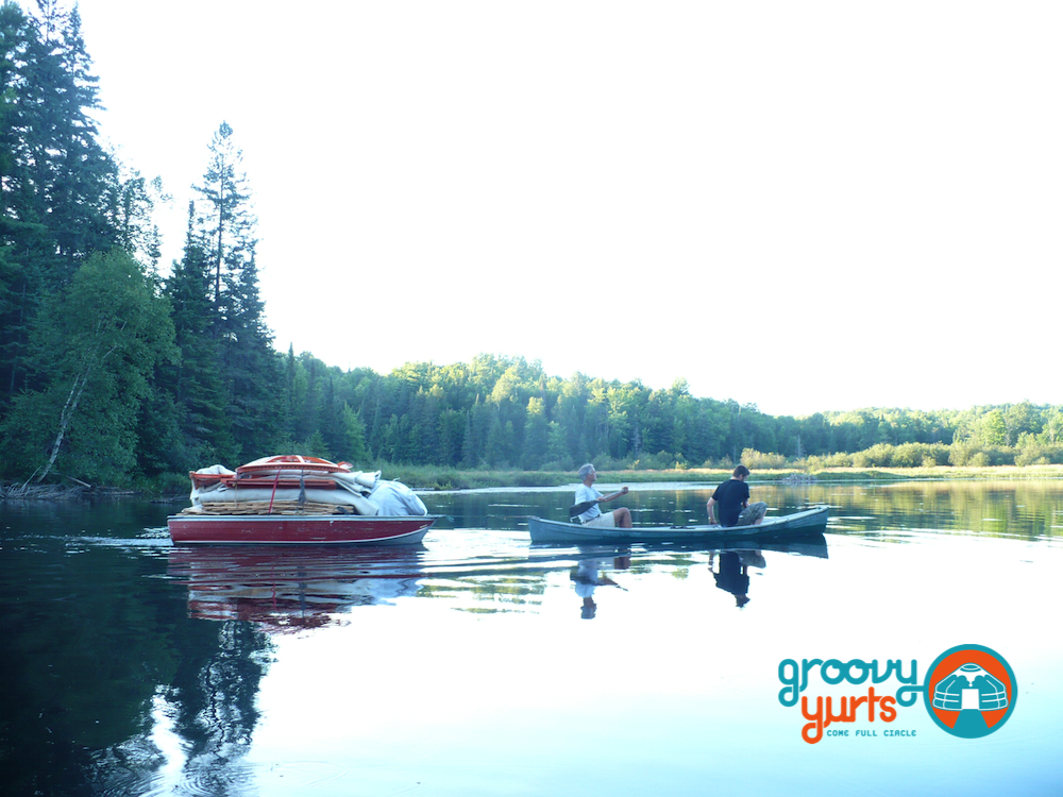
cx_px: 532
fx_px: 1136
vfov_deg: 38.7
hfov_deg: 50.1
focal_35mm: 37
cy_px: 398
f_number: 2.8
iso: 100
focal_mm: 6.1
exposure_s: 1/60
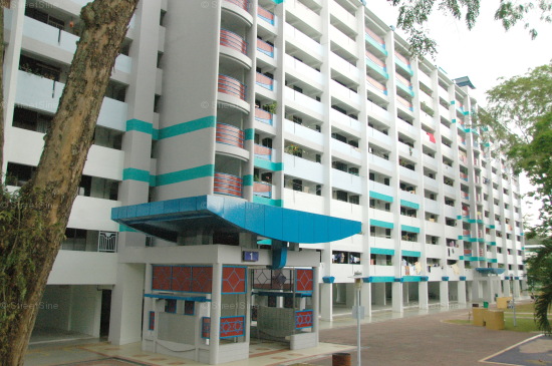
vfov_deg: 43.5
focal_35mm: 30
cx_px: 276
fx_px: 459
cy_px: 183
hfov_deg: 62.0
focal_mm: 20
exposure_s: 1/800
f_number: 4
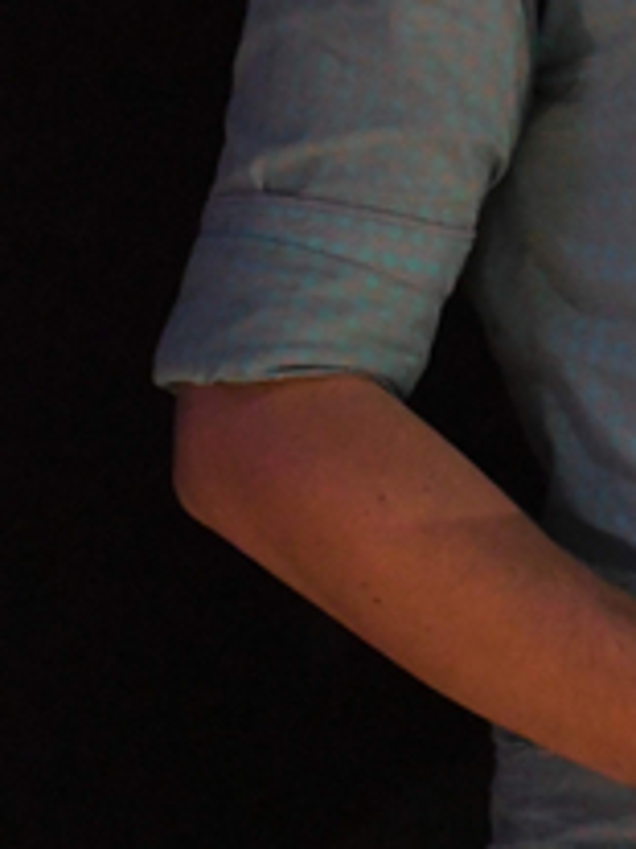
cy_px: 176
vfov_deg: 5.8
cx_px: 860
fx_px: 8362
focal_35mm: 341
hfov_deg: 4.3
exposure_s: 1/400
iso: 8000
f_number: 4.5
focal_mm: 70
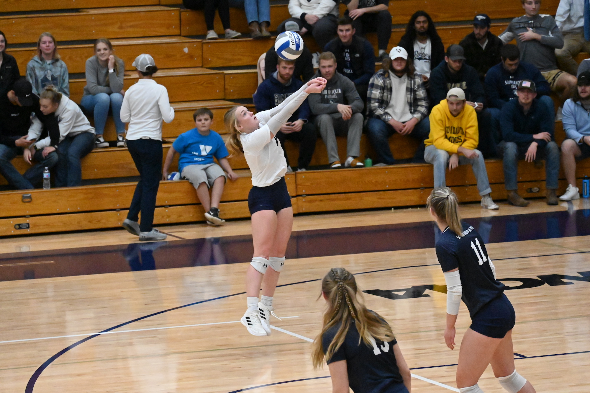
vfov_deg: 6.9
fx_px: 3276
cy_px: 196
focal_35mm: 200
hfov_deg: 10.3
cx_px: 295
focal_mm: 200
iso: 32000
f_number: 10
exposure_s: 1/1250
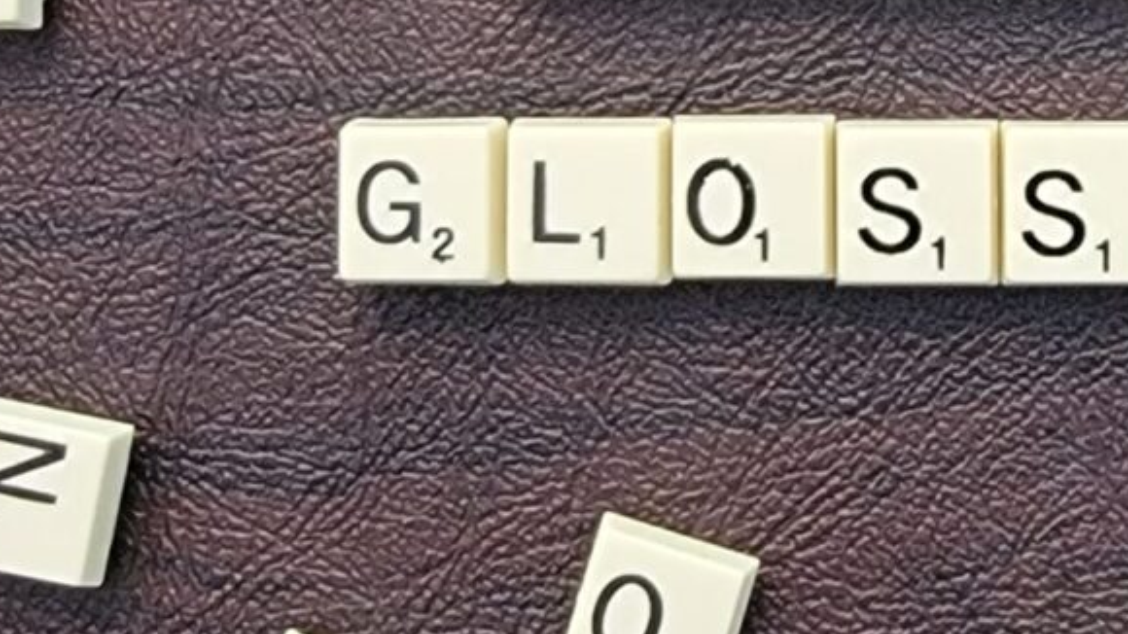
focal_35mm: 50
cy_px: 109
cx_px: 998
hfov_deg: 38.7
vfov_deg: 23.5
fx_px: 1495
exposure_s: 1/30
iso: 320
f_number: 2.2
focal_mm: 2.2
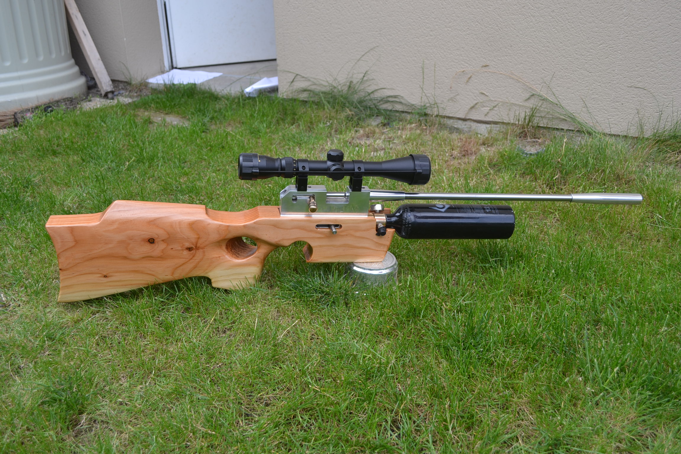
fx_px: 624
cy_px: 227
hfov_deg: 57.2
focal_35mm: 33
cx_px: 340
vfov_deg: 40.0
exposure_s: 1/125
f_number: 5.6
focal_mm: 22
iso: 100
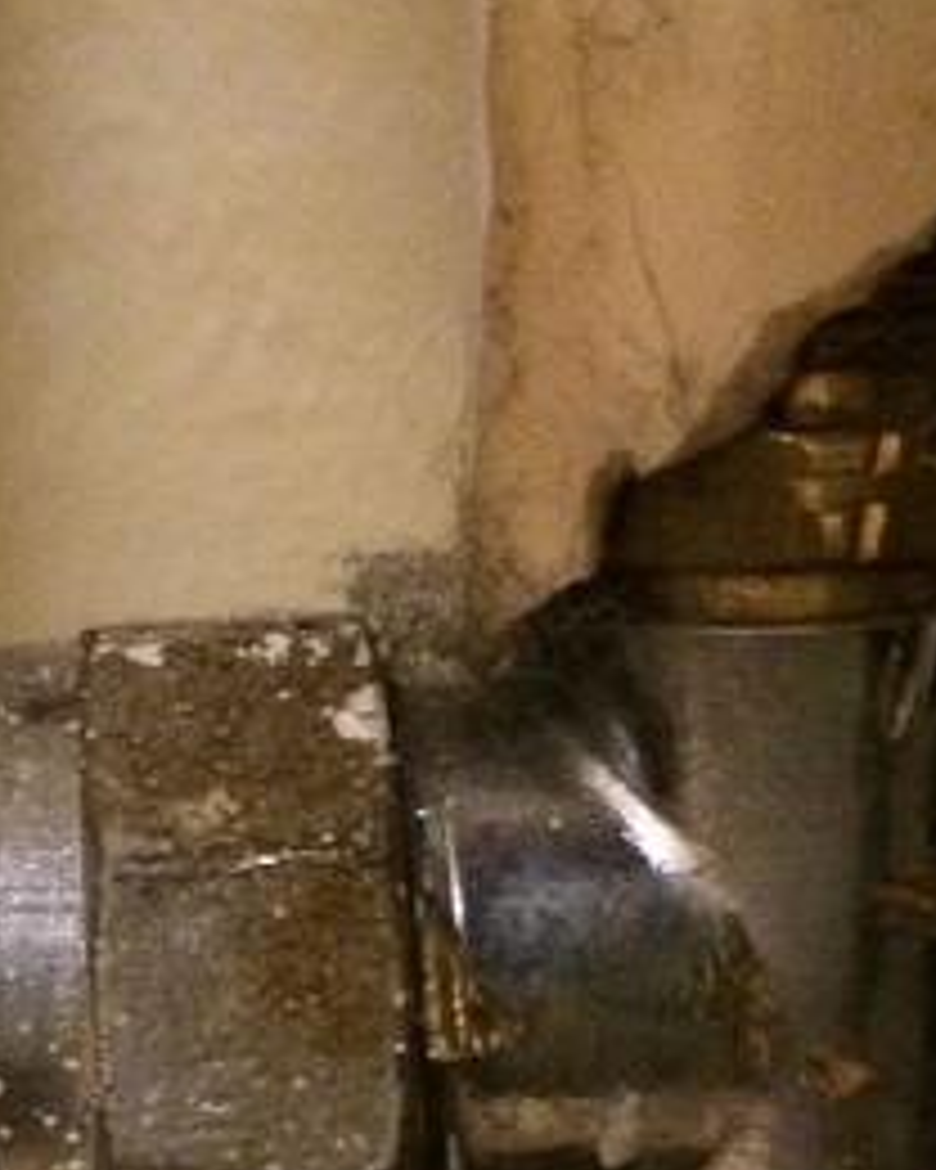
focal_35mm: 87
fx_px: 3013
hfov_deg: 17.2
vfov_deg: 21.4
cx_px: -40
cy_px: 1098
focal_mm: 4.15
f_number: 2.2
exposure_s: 1/17
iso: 500
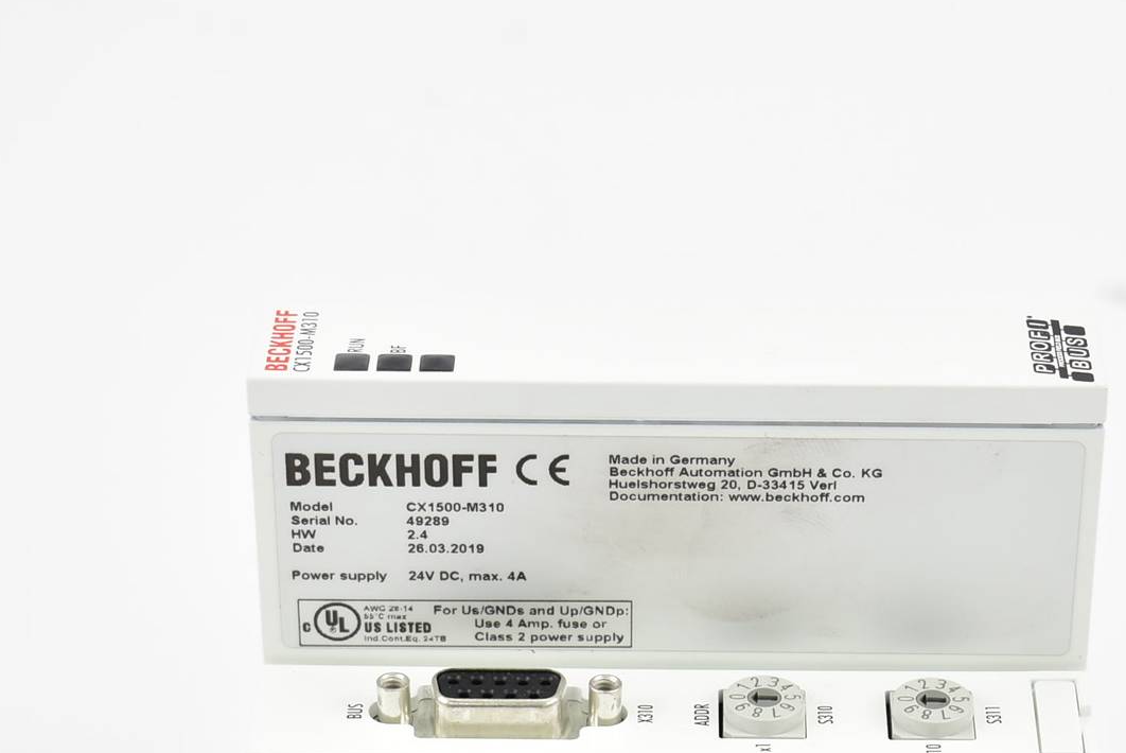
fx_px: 3819
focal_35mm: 122
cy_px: 632
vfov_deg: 11.2
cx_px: 680
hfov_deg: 16.8
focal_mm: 40
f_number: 5
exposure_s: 1/25
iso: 100
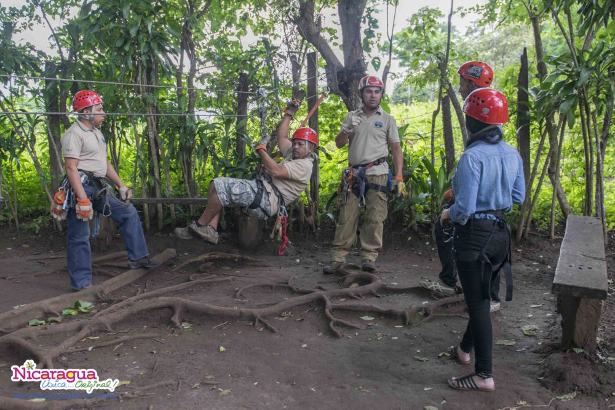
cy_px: 205
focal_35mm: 36
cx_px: 308
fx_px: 615
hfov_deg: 53.1
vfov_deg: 36.9
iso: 250
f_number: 2.8
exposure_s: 1/200
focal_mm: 24
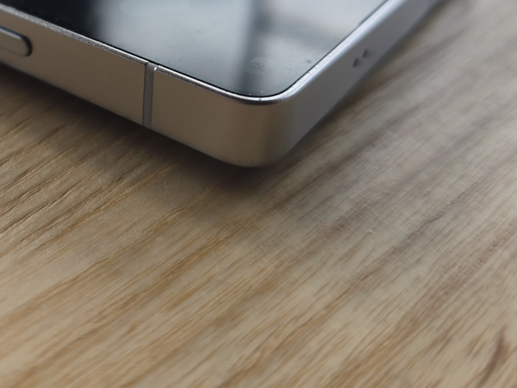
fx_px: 717
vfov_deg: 29.1
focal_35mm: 48
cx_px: 90
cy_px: 44
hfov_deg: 37.9
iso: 16
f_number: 1.7
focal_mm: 6.3
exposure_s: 1/52
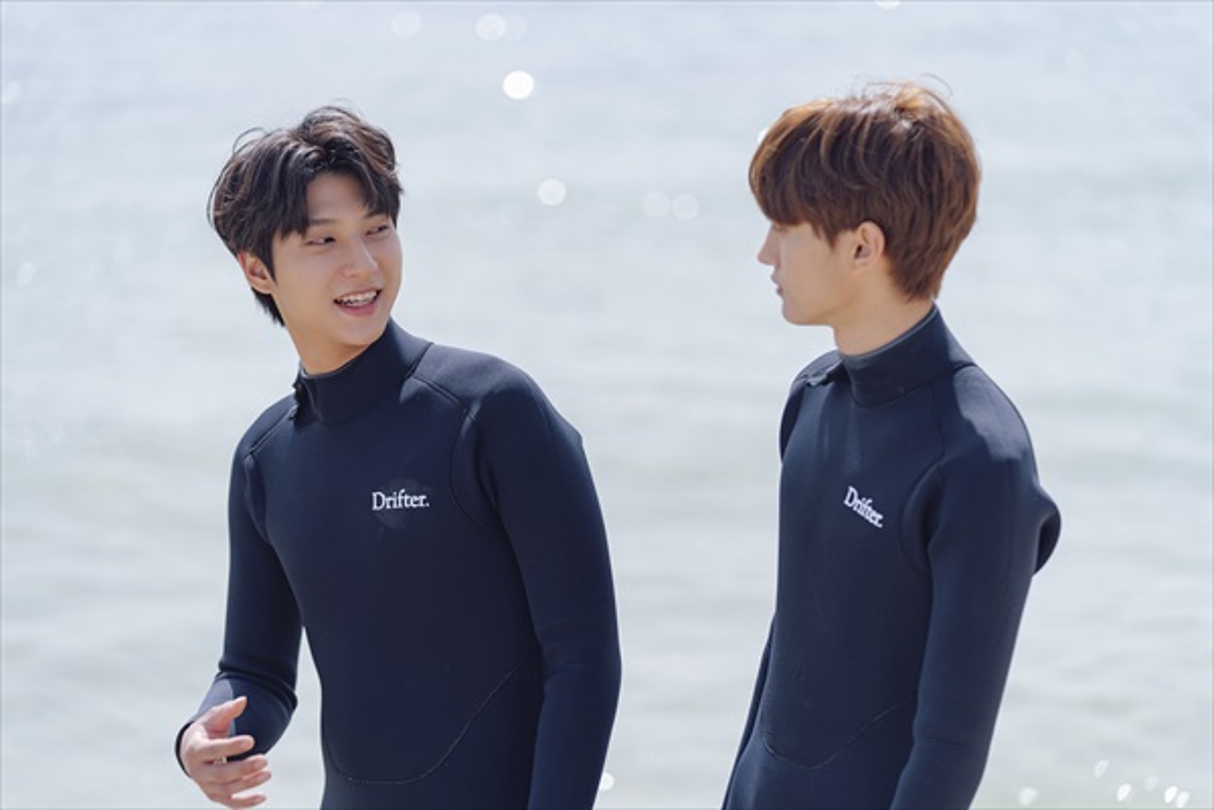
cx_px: 607
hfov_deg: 18.9
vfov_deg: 12.7
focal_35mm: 108
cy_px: 405
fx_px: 3642
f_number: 2.8
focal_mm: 108
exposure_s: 1/1000
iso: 100
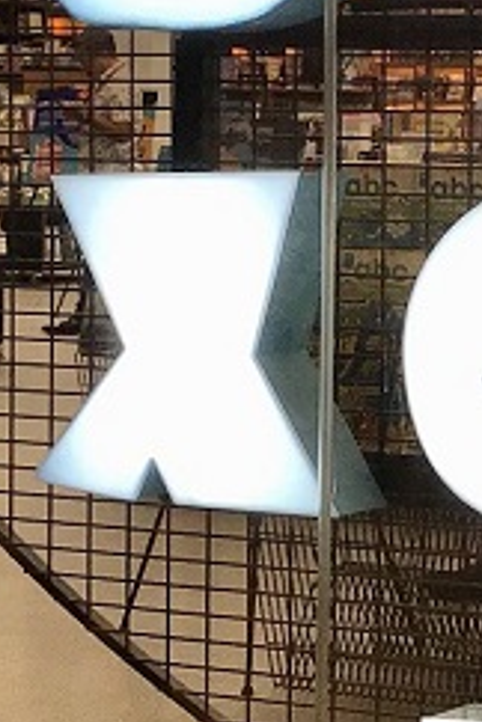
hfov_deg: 9.3
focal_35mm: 145
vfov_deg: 14.1
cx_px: 658
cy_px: 217
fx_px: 2912
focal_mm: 3.99
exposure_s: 1/100
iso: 40
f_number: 1.8
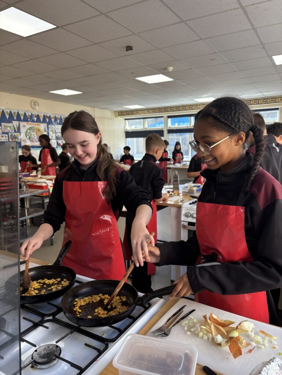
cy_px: 188
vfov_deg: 67.3
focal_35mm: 26
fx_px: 282
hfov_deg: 53.1
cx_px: 141
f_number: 1.6
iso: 64
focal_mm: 5.96
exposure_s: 1/100
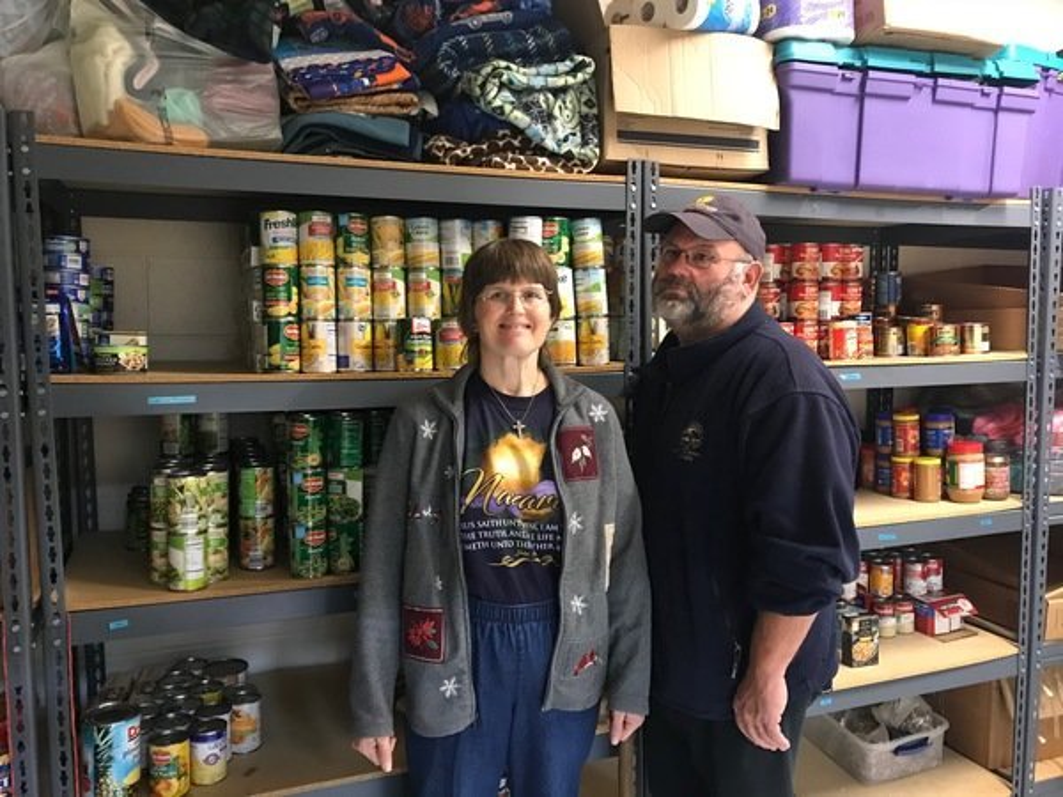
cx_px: 532
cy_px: 398
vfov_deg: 49.7
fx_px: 860
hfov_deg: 63.4
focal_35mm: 28
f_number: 1.8
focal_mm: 3.99
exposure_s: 1/7
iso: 100
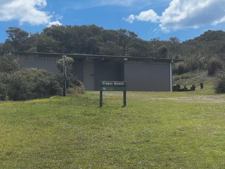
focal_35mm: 77
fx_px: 500
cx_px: 112
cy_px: 84
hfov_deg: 25.3
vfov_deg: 19.1
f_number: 2.8
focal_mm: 9
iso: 32
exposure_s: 1/1410
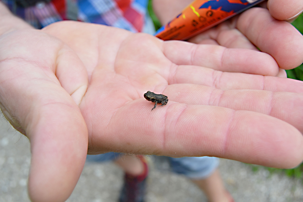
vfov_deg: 34.2
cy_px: 101
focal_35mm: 39
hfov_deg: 49.6
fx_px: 328
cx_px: 152
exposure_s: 1/125
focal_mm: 26
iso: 110
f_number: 8
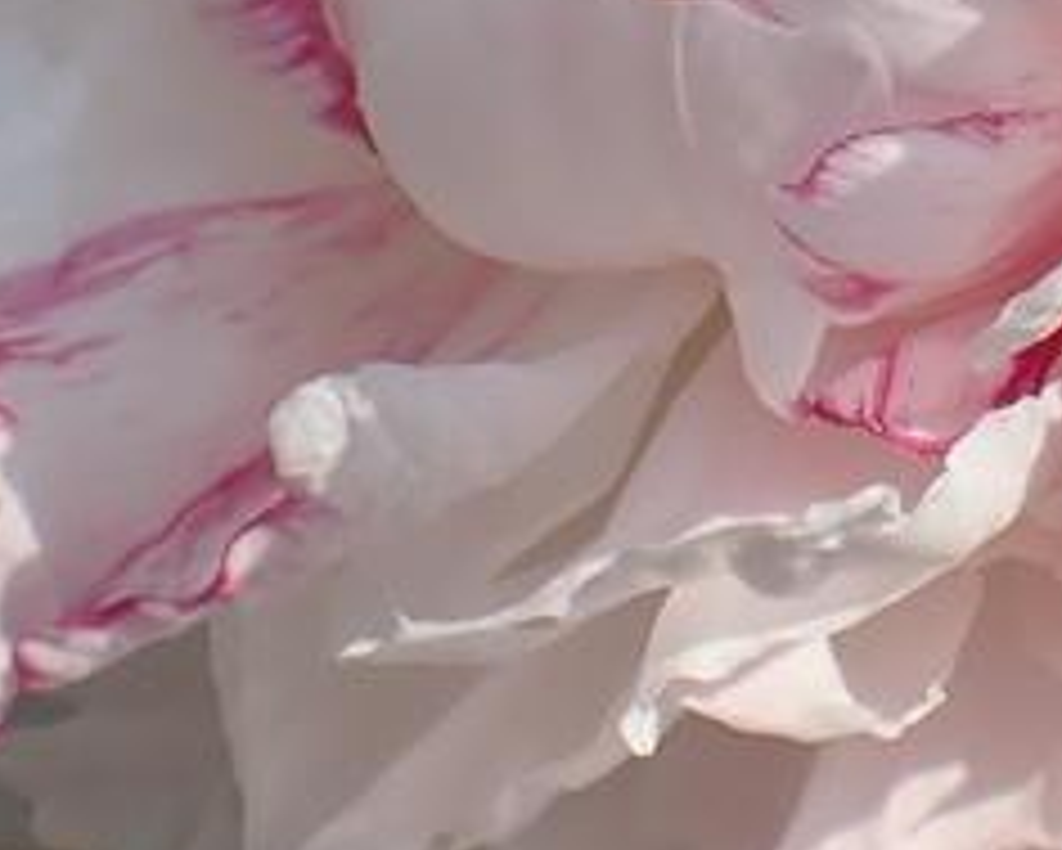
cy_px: 0
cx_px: 936
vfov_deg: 12.3
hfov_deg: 15.3
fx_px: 3899
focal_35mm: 124
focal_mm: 5.4
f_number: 3.2
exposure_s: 1/640
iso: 100
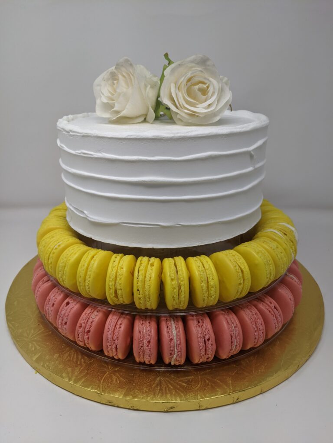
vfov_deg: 65.3
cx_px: 166
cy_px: 222
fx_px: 346
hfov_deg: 51.4
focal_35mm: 27
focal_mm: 4.44
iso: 70
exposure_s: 1/185
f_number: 1.8
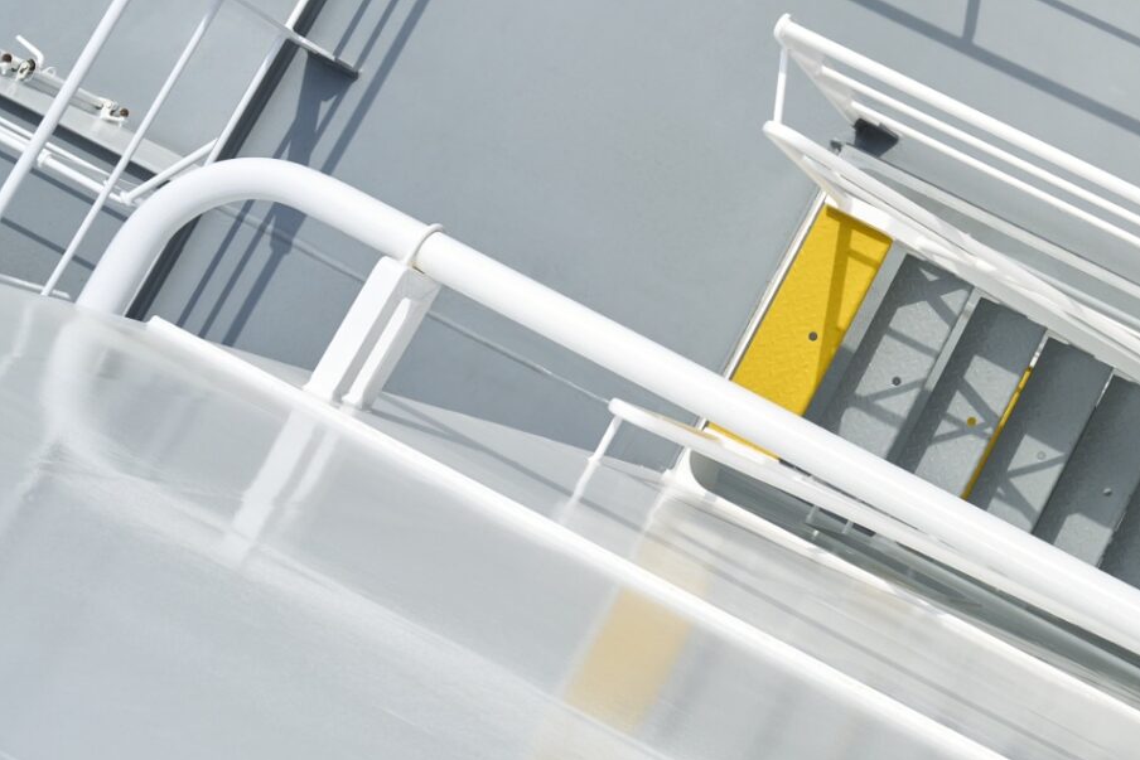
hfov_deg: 24.8
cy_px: 193
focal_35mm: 77
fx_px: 2439
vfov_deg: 17.6
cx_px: 1189
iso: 200
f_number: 10
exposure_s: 1/200
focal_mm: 34
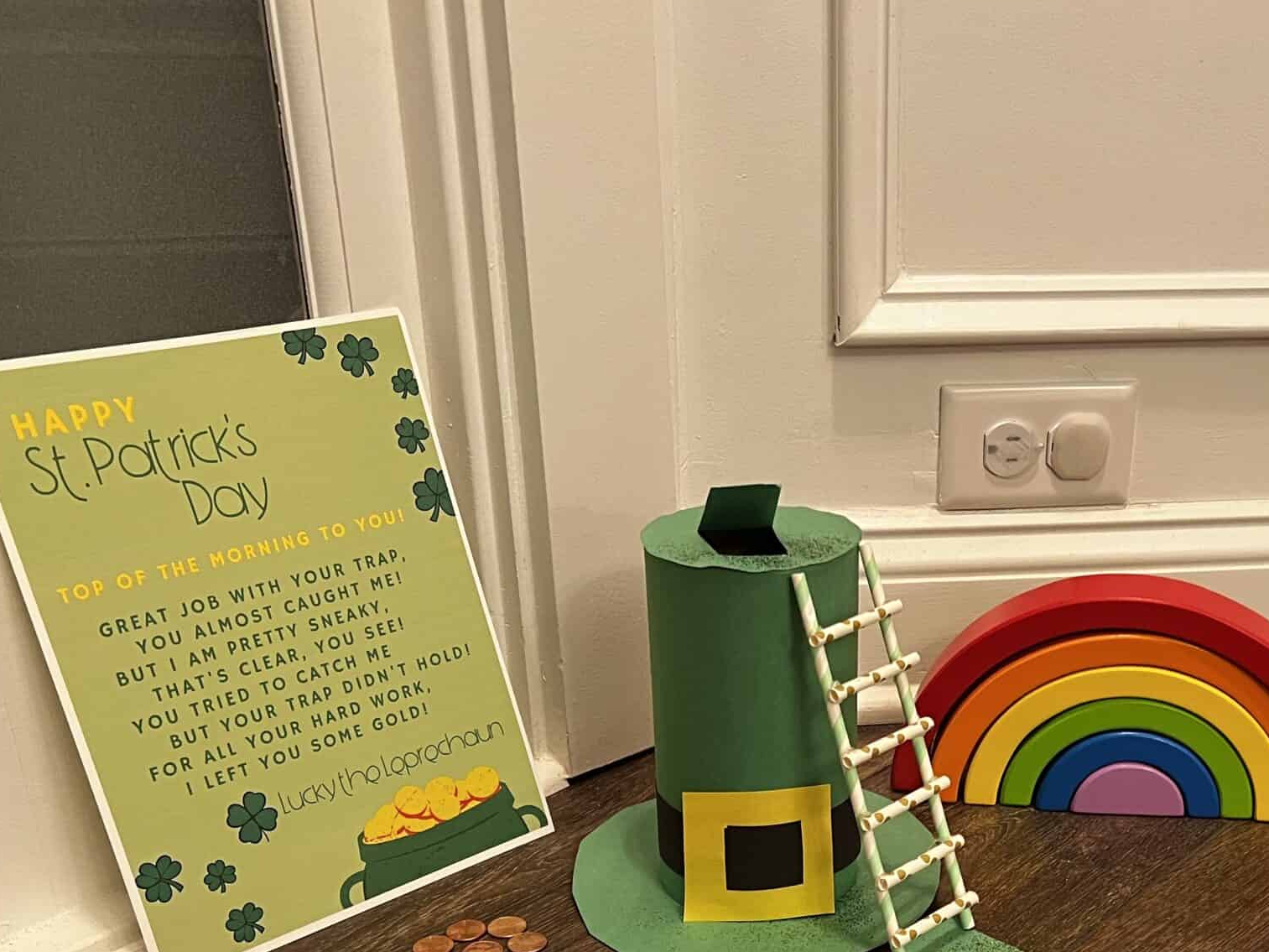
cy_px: 792
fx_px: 1613
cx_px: 915
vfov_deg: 31.8
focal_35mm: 44
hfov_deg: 41.9
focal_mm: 5.7
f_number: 1.5
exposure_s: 1/60
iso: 250
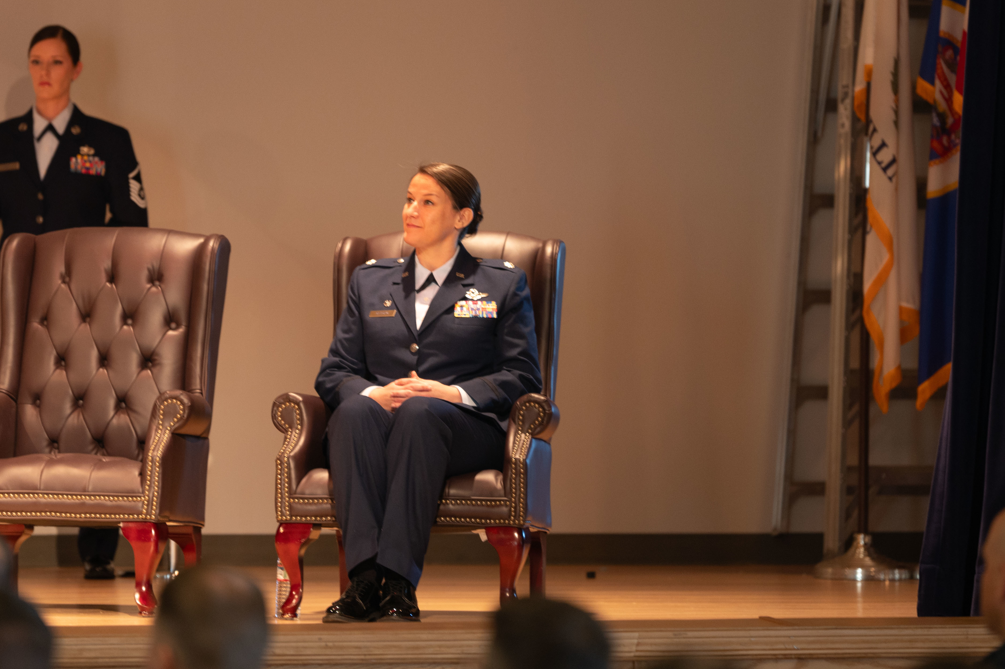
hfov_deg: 7.3
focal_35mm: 282
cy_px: 227
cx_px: 418
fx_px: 7867
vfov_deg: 4.9
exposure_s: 1/60
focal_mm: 200
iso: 1000
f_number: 2.8
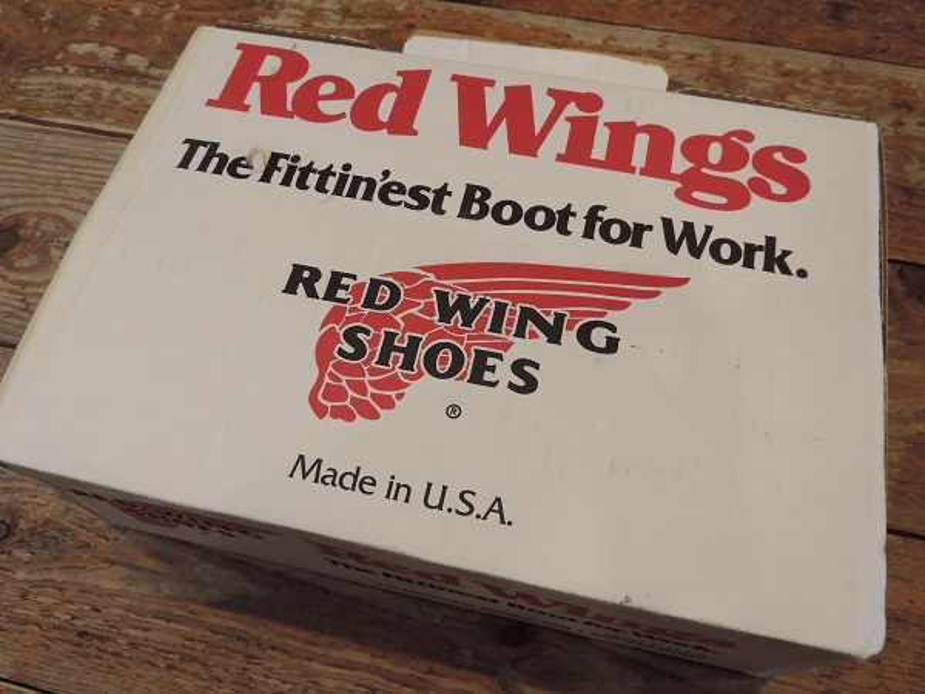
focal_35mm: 30
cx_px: 462
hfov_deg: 60.0
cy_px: 347
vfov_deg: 46.8
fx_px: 802
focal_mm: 5.3
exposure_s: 1/30
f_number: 3.1
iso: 400
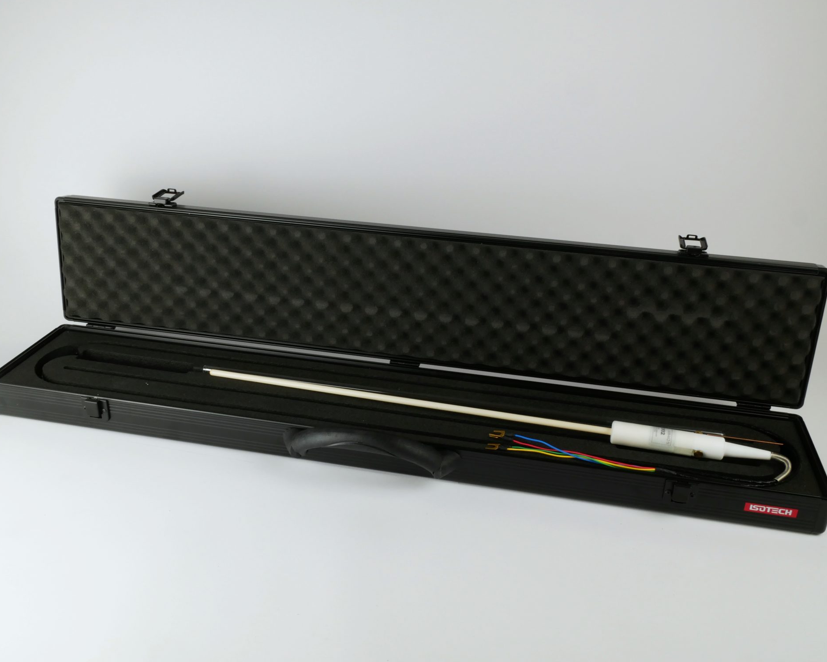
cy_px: 334
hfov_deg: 55.7
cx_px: 411
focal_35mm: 32
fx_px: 783
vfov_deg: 45.8
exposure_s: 1/10
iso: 400
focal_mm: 15
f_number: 16
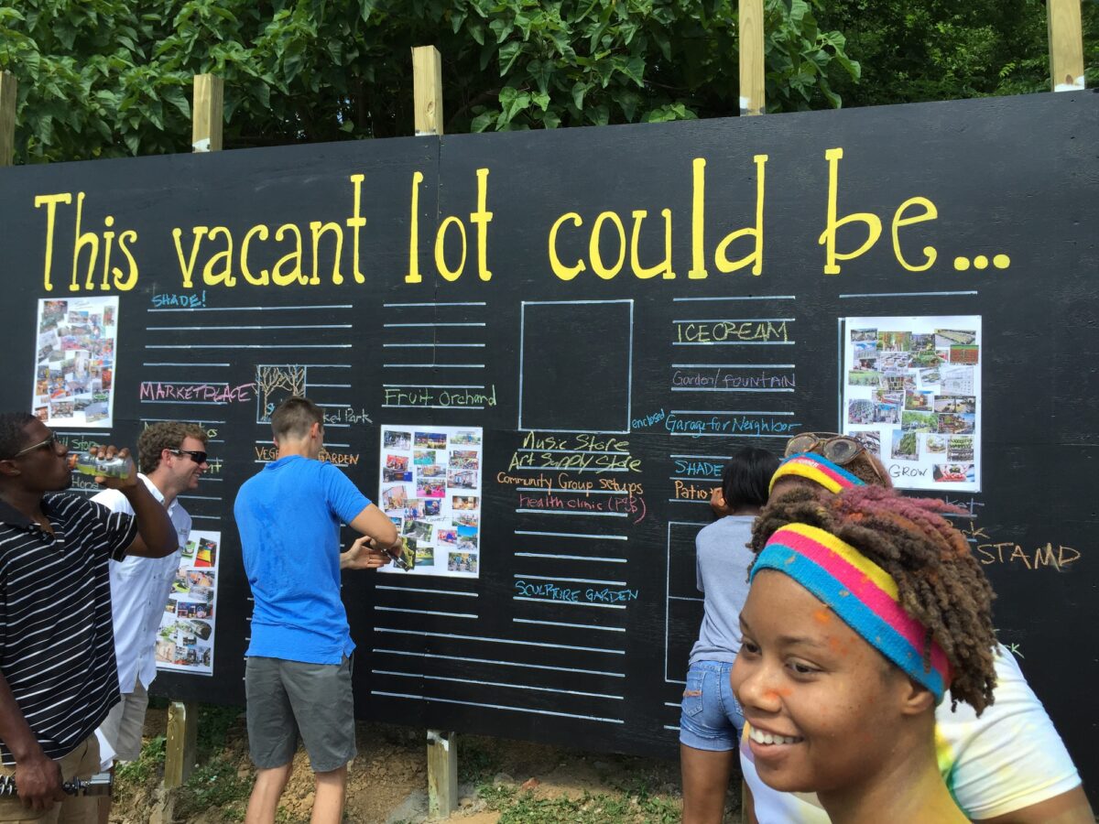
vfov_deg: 48.2
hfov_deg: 61.7
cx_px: 550
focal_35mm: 29
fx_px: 921
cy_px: 412
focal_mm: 4.15
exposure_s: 1/706
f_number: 2.2
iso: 32
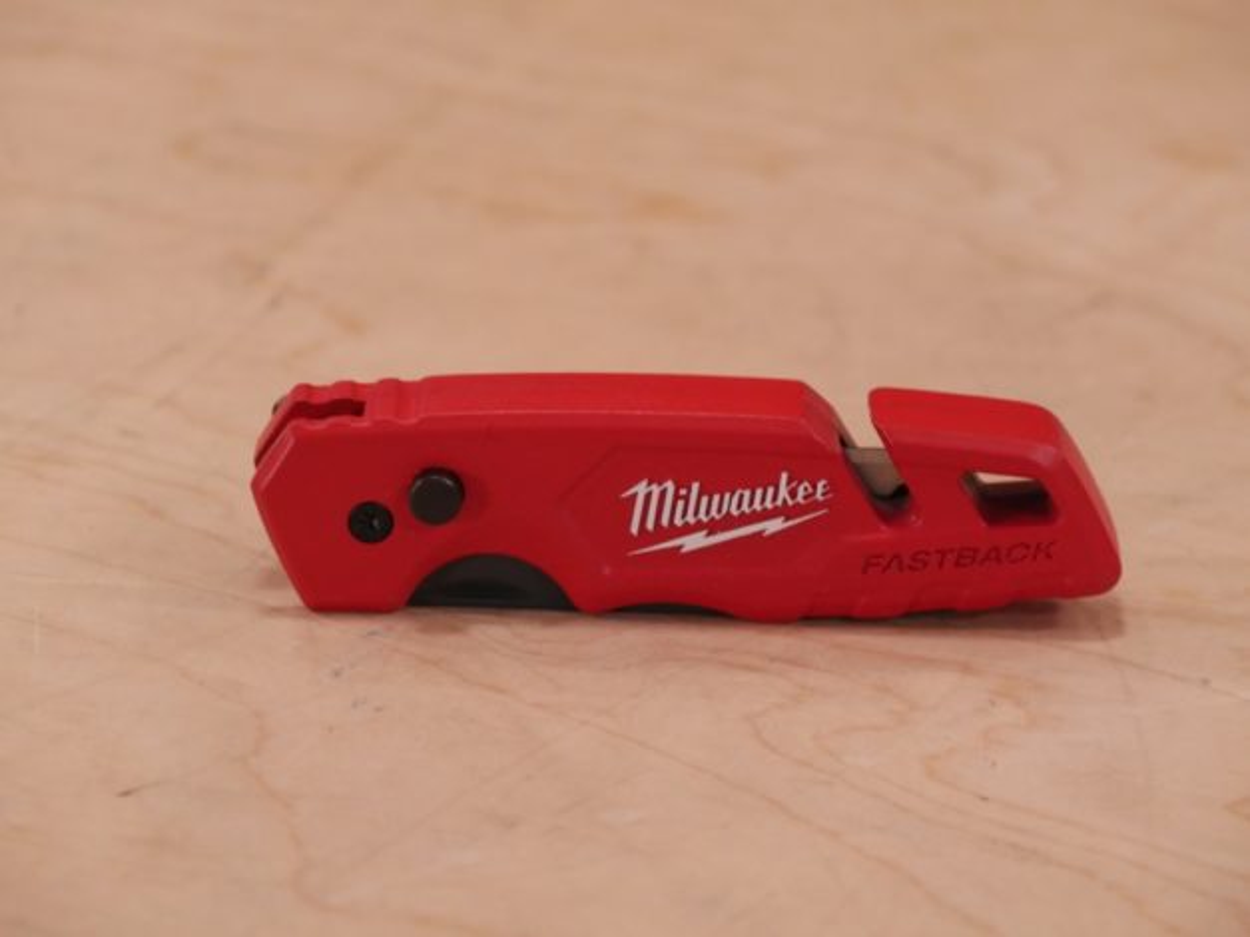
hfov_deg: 11.8
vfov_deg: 8.8
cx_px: 625
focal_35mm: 168
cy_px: 468
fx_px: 6065
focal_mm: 84
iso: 2500
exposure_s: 1/200
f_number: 5.4
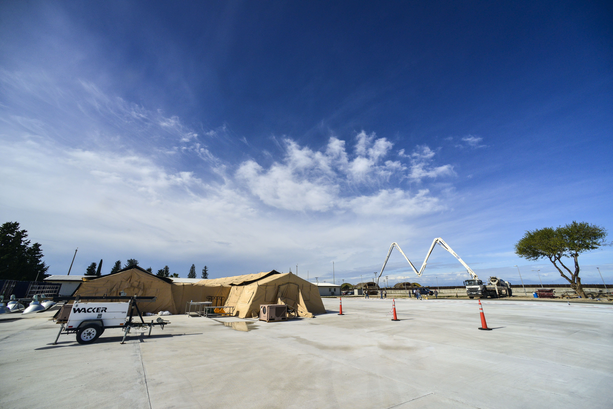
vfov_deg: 81.2
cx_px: 306
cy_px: 204
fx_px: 238
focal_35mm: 14
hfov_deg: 104.2
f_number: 11
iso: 1000
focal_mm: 14
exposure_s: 1/2500
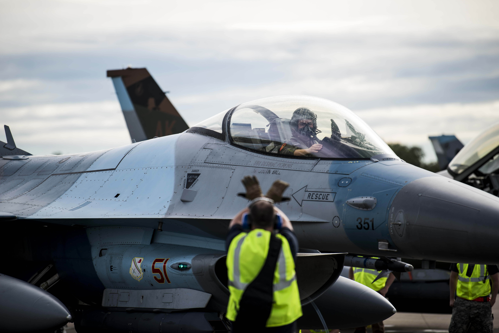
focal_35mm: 200
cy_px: 166
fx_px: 2773
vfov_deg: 6.9
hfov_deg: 10.3
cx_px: 250
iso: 100
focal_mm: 200
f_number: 3.2
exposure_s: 1/1000
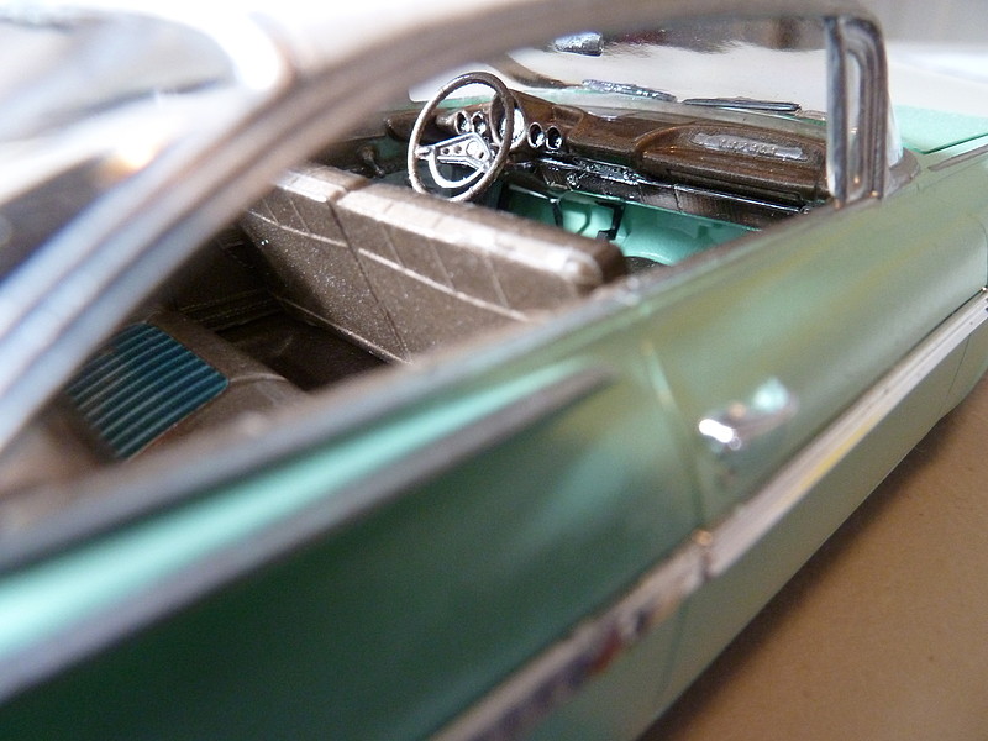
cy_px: 370
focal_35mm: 25
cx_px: 494
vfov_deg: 54.9
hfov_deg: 69.4
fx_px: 714
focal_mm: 4.1
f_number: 3.3
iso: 400
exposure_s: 1/30
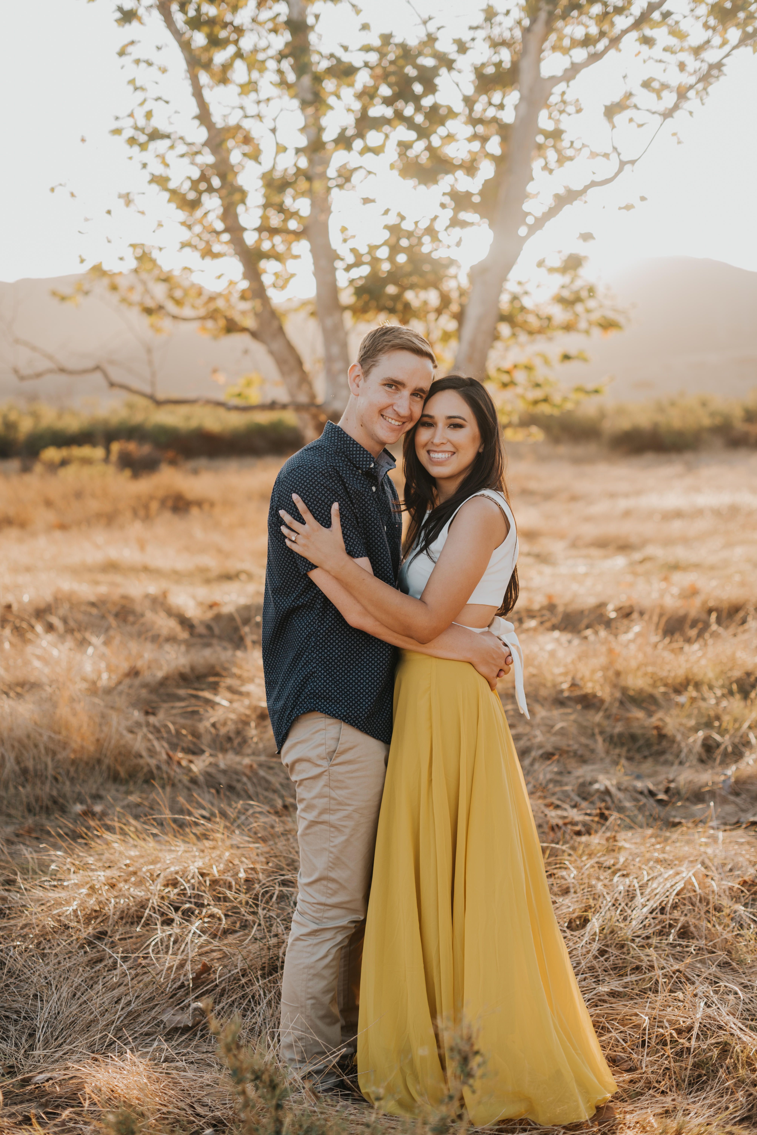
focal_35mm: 50
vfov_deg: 39.6
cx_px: 378
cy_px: 568
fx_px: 1577
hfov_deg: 27.0
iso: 125
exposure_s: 1/320
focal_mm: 50
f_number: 2.8
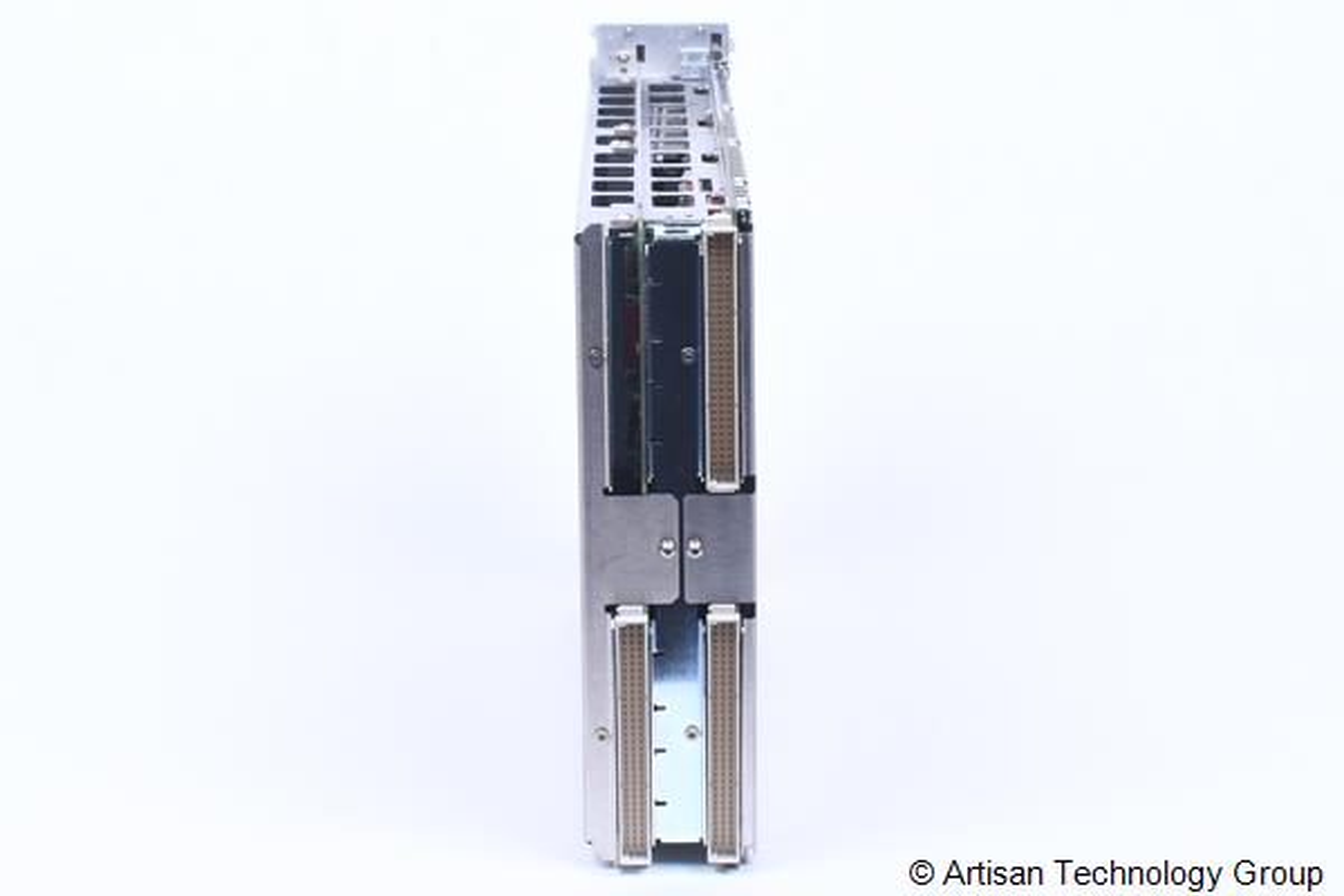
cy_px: 448
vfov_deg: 28.1
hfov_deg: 41.1
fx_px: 1792
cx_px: 672
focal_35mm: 48
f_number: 14
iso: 200
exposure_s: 1/200
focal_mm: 32
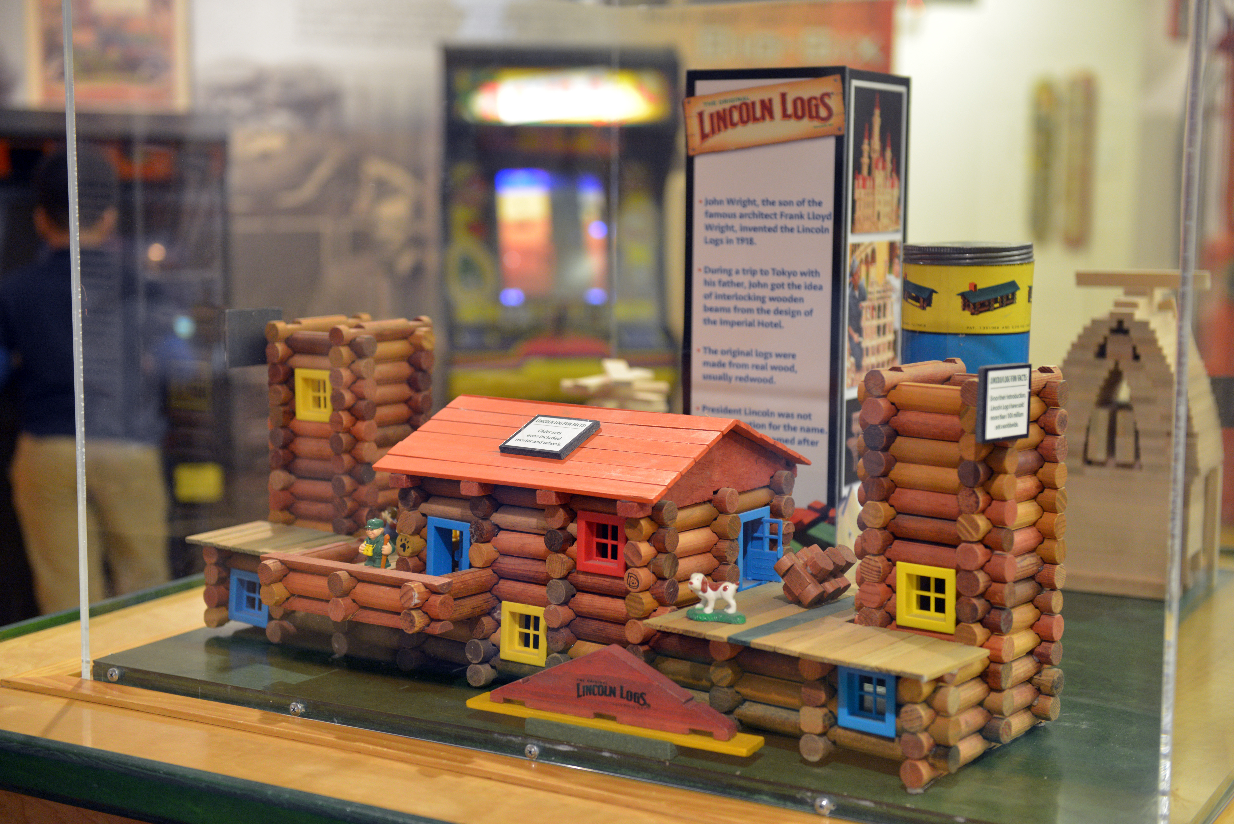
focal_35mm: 56
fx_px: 1920
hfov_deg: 35.6
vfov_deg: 24.2
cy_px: 412
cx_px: 617
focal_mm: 56
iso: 1250
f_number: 3.2
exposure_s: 1/100
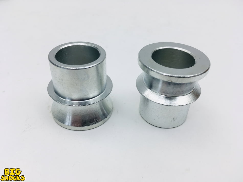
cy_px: 91
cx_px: 122
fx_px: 204
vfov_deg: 48.2
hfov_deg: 61.6
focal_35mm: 29
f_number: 2.2
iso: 25
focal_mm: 4.15
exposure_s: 1/137
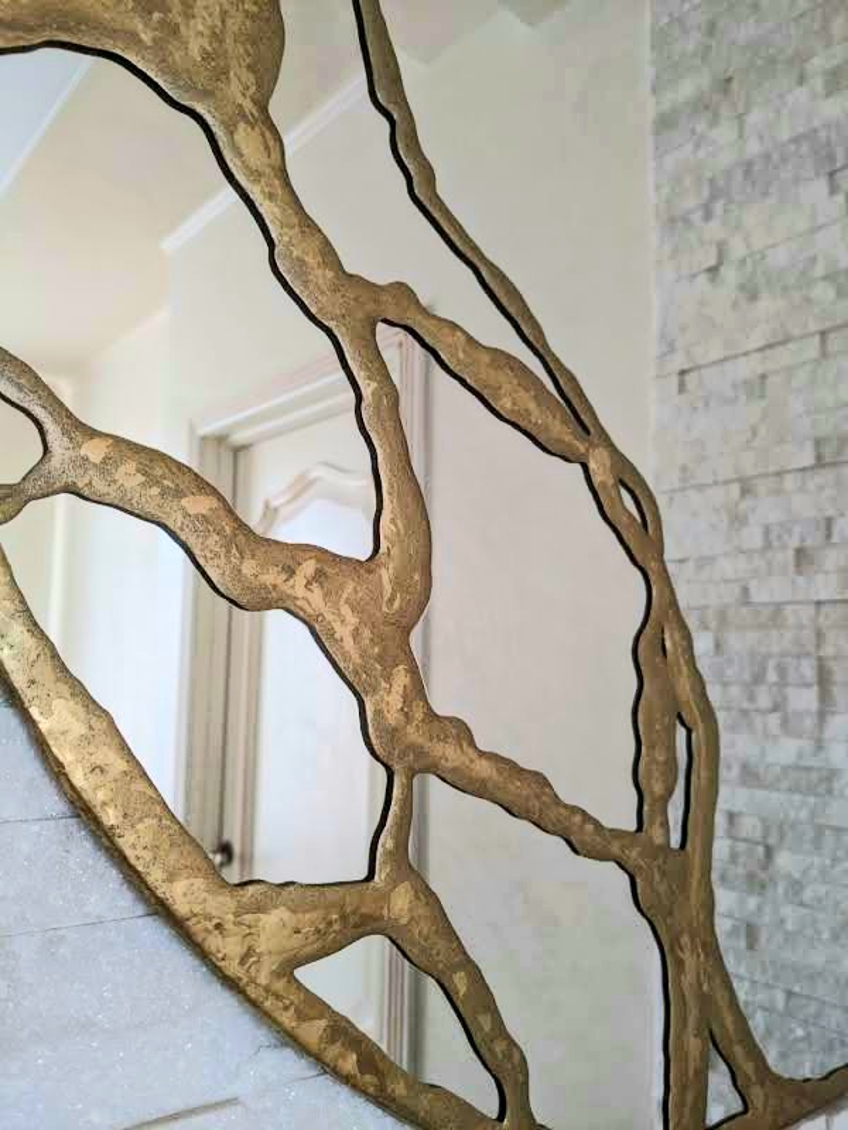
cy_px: 565
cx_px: 424
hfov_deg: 51.4
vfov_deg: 65.3
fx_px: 882
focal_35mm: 27
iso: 72
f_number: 1.8
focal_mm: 4.44
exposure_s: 1/100
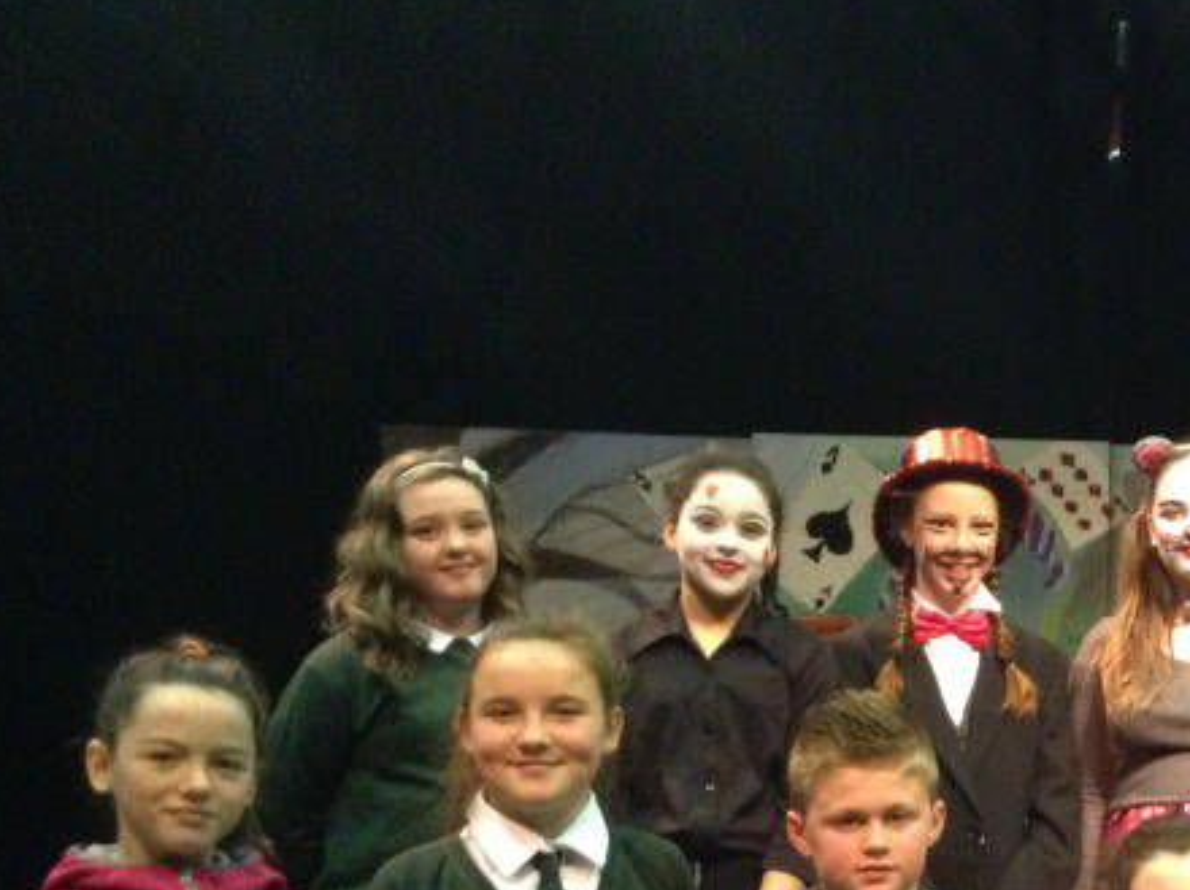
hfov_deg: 30.8
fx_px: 2060
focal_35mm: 60
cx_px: 1066
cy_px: 798
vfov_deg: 23.7
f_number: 2.4
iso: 400
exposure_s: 1/17
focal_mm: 3.3
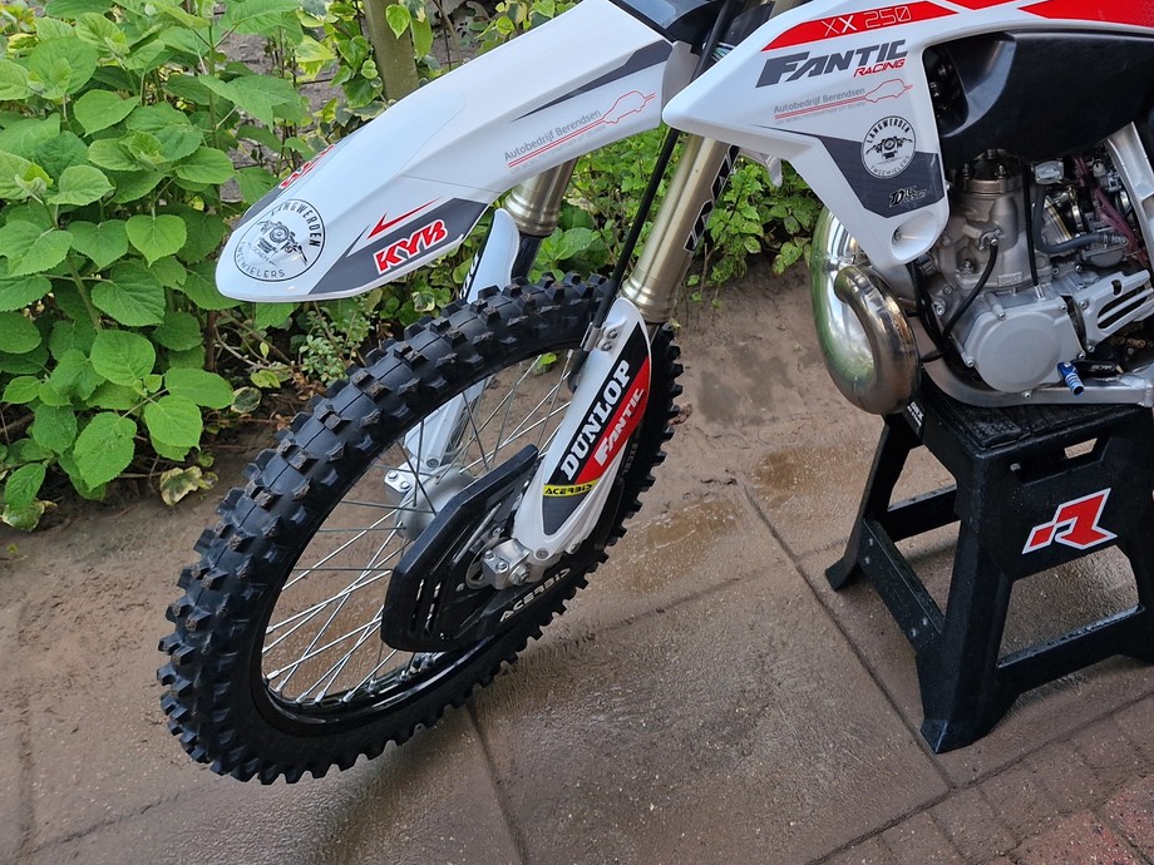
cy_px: 249
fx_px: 1333
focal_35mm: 40
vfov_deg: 35.4
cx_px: 982
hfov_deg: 43.7
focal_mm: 5.4
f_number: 1.8
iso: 160
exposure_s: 1/180
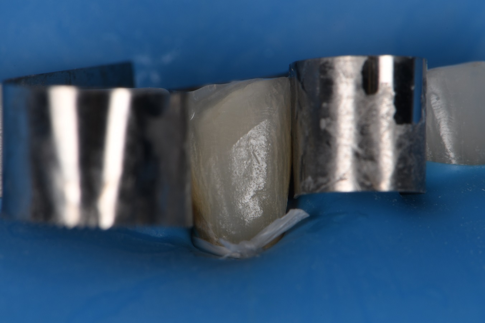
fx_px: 2114
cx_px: 242
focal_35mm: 157
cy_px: 162
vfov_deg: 8.7
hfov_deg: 13.1
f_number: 32
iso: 200
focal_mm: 105
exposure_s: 1/160
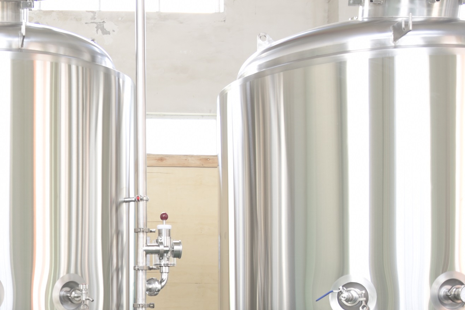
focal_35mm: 67
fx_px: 866
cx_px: 0
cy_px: 334
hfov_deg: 28.2
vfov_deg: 19.5
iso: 200
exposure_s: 1/40
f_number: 3.2
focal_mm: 24
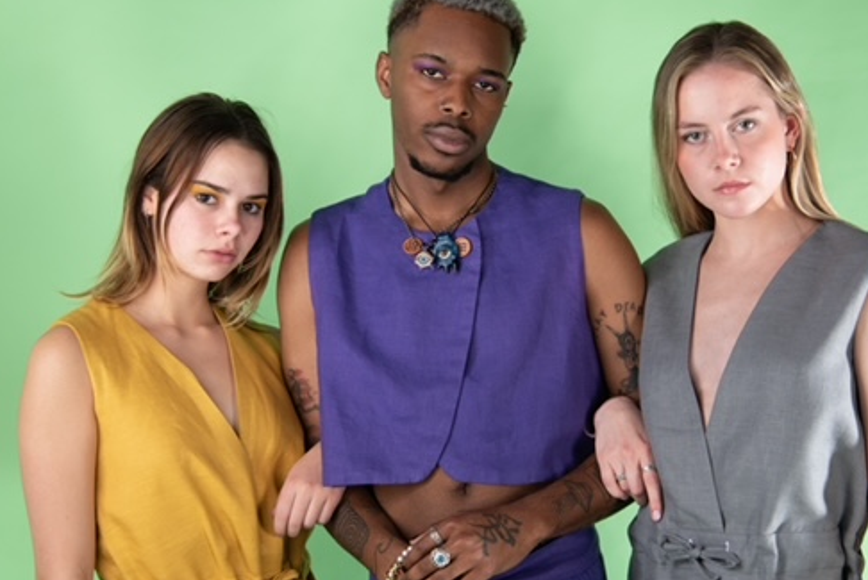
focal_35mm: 79
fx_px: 1906
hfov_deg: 25.6
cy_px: 293
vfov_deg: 17.3
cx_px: 538
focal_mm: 40
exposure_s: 1/80
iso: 250
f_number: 8
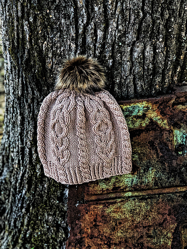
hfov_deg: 25.7
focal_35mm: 57
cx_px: 94
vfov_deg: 33.8
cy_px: 124
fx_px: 411
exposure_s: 1/60
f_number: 2.8
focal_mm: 6.6
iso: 100
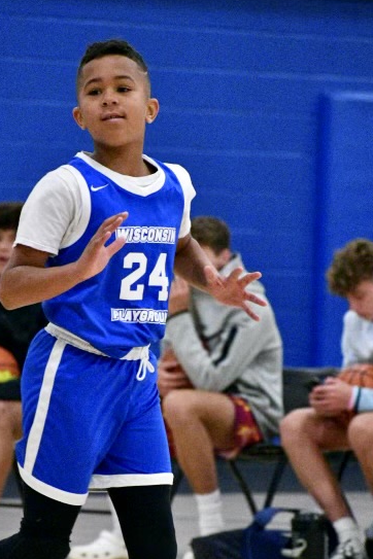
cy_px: 352
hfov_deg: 3.5
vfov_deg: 5.3
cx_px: 141
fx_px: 6076
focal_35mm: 391
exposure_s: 1/500
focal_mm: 175
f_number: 5
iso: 12800
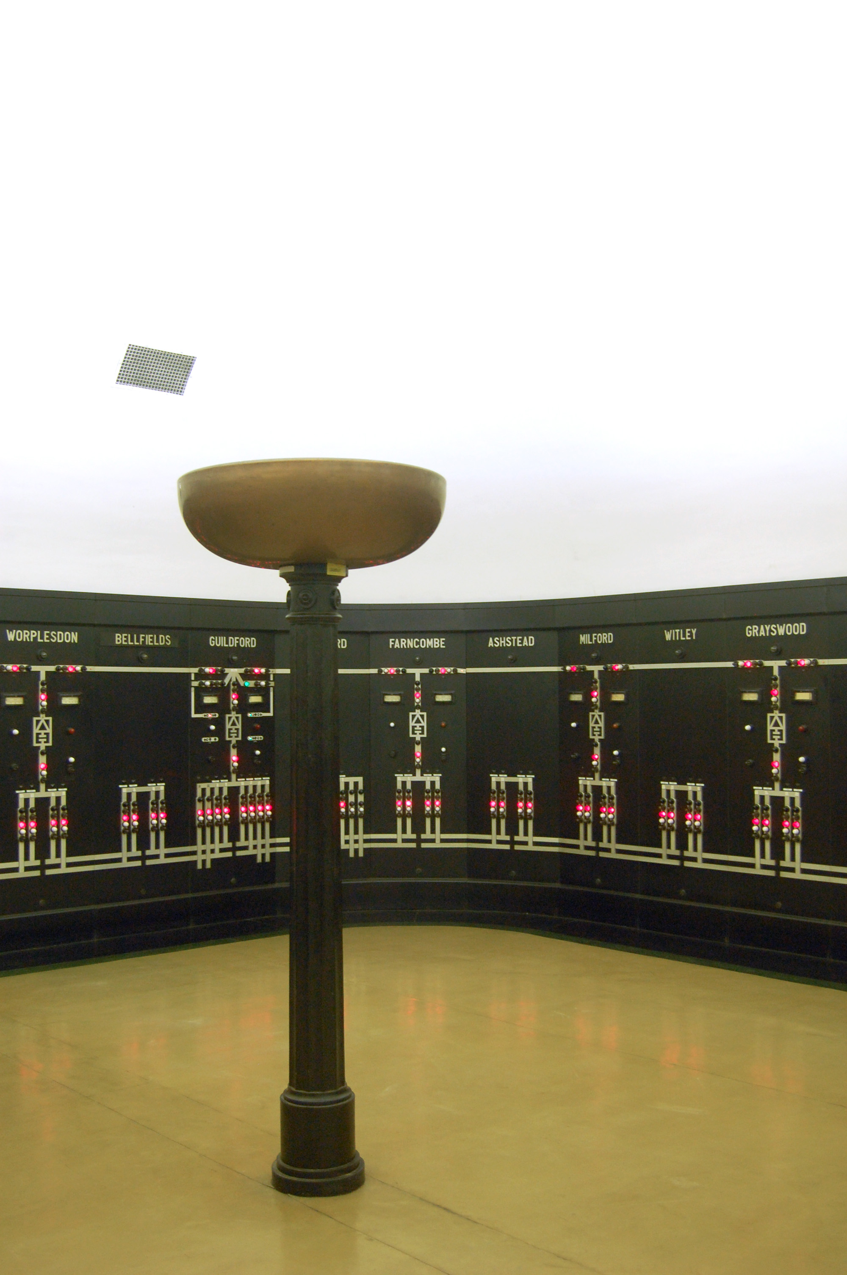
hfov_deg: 36.8
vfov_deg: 53.2
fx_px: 1273
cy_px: 638
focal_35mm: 36
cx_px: 424
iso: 800
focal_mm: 24
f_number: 4
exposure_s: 1/10
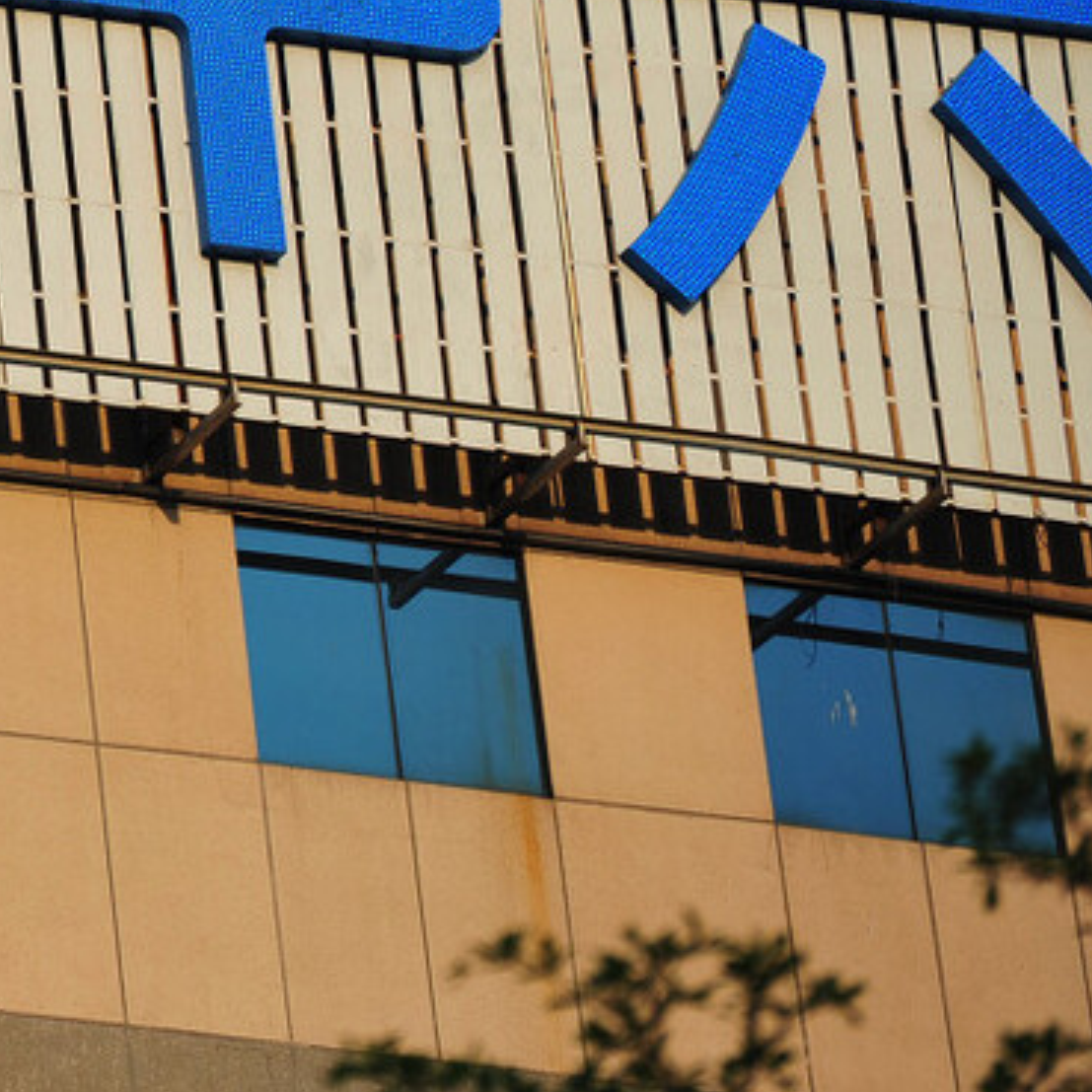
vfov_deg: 3.5
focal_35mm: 497
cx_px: -373
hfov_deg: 3.5
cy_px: -46
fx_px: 17738
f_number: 5
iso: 200
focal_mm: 180
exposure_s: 1/1000
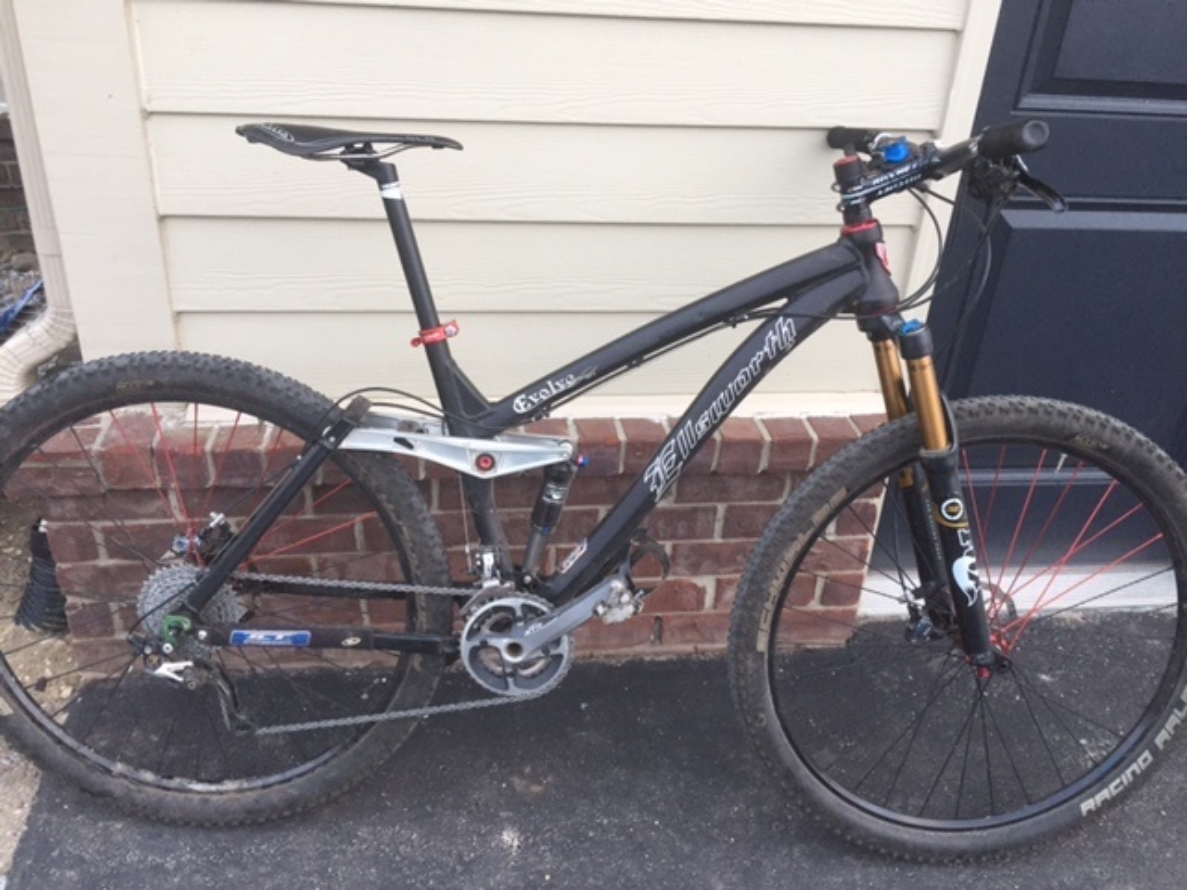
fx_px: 994
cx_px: 594
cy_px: 445
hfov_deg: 61.7
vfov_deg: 48.2
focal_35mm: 29
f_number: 2.2
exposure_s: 1/30
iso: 50
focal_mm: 4.15
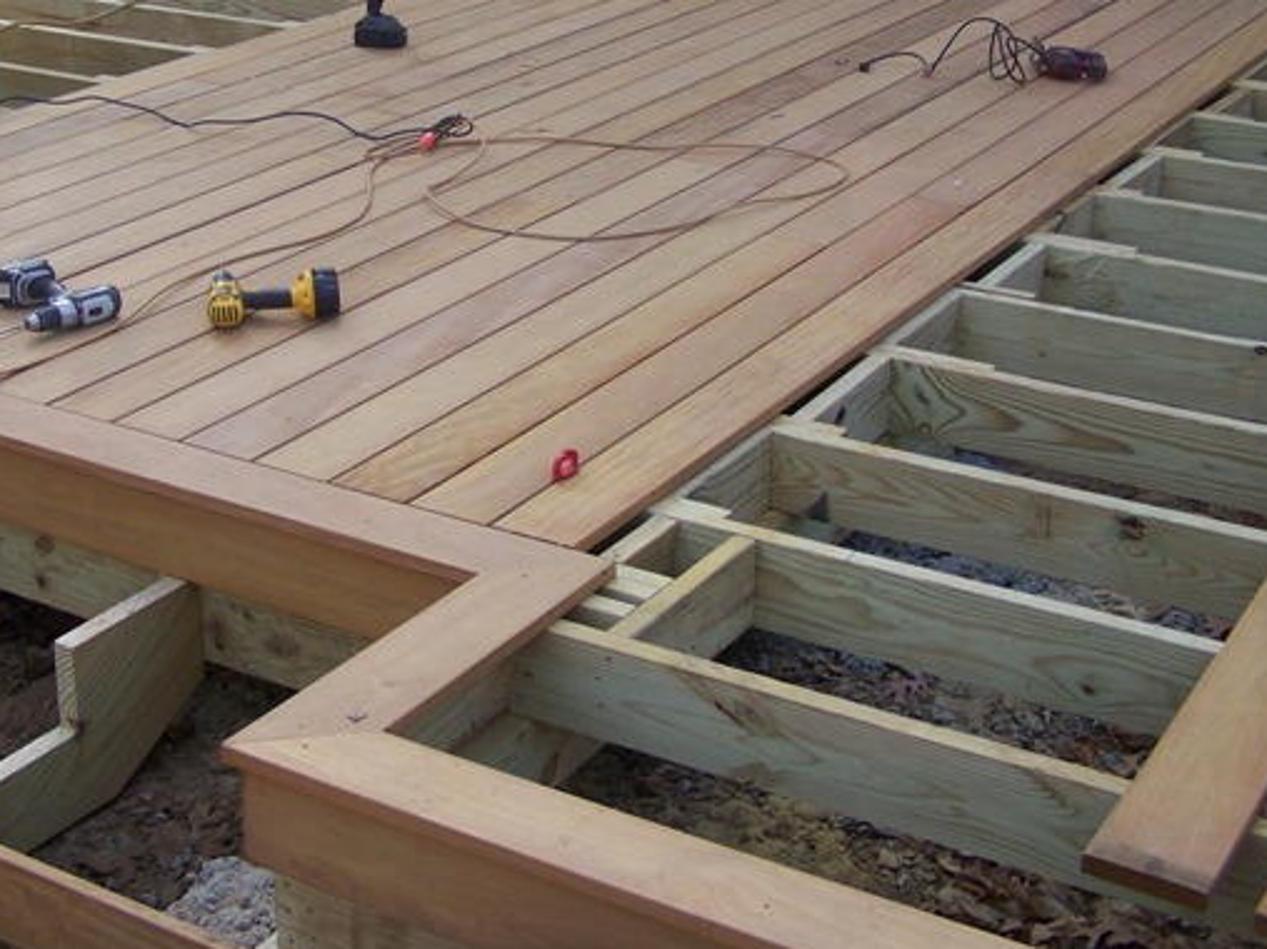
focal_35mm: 60
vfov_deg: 24.2
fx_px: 2196
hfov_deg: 32.1
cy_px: 247
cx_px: 495
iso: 64
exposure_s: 1/200
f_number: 2.8
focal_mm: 6.3
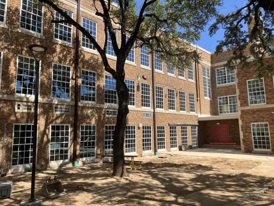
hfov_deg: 63.4
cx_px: 137
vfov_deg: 49.7
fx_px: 222
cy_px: 103
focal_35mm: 28
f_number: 1.8
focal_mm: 3.99
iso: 32
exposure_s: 1/1230
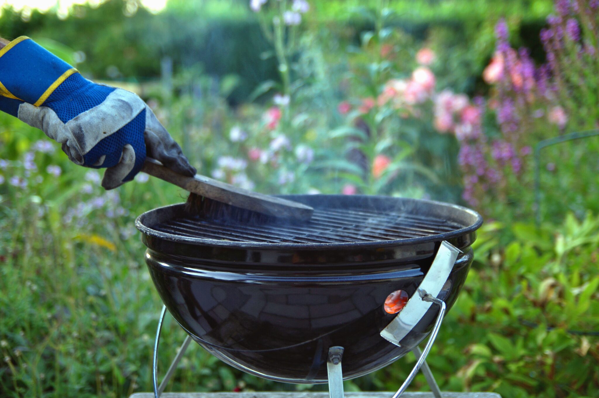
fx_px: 998
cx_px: 300
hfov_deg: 33.4
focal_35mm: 60
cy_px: 199
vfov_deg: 22.6
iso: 100
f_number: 2.8
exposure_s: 1/25
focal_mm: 40
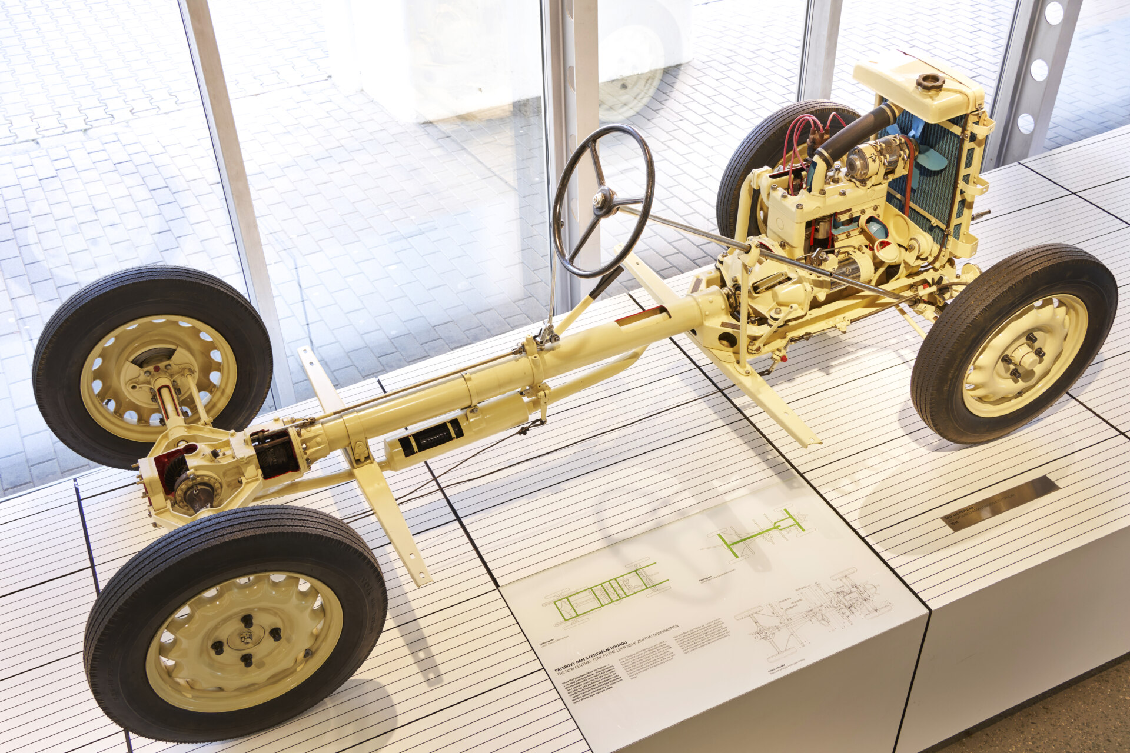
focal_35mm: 35
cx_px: 565
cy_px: 376
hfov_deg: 54.4
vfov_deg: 37.9
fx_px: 1099
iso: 100
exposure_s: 1/5
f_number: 9
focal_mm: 35
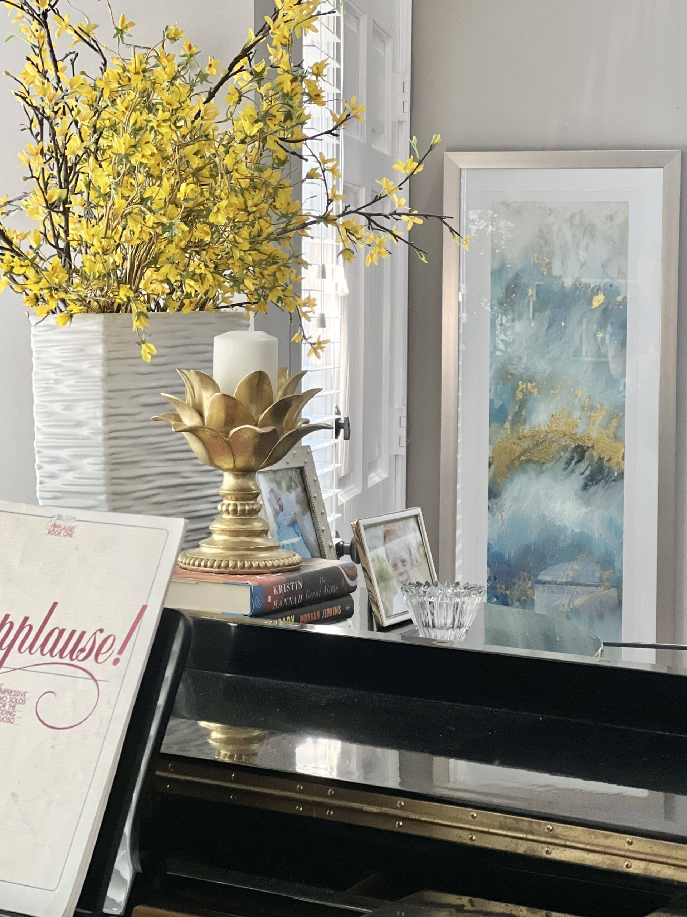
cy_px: 458
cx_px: 344
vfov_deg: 25.3
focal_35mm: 77
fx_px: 2038
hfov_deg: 19.1
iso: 250
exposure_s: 1/71
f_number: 2.8
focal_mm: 9
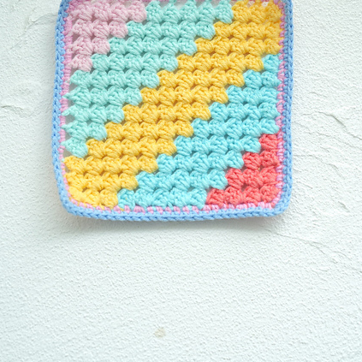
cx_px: 180
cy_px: 94
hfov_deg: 19.3
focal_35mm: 90
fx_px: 1065
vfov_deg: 19.2
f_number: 5.6
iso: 1000
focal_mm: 70
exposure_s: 1/320
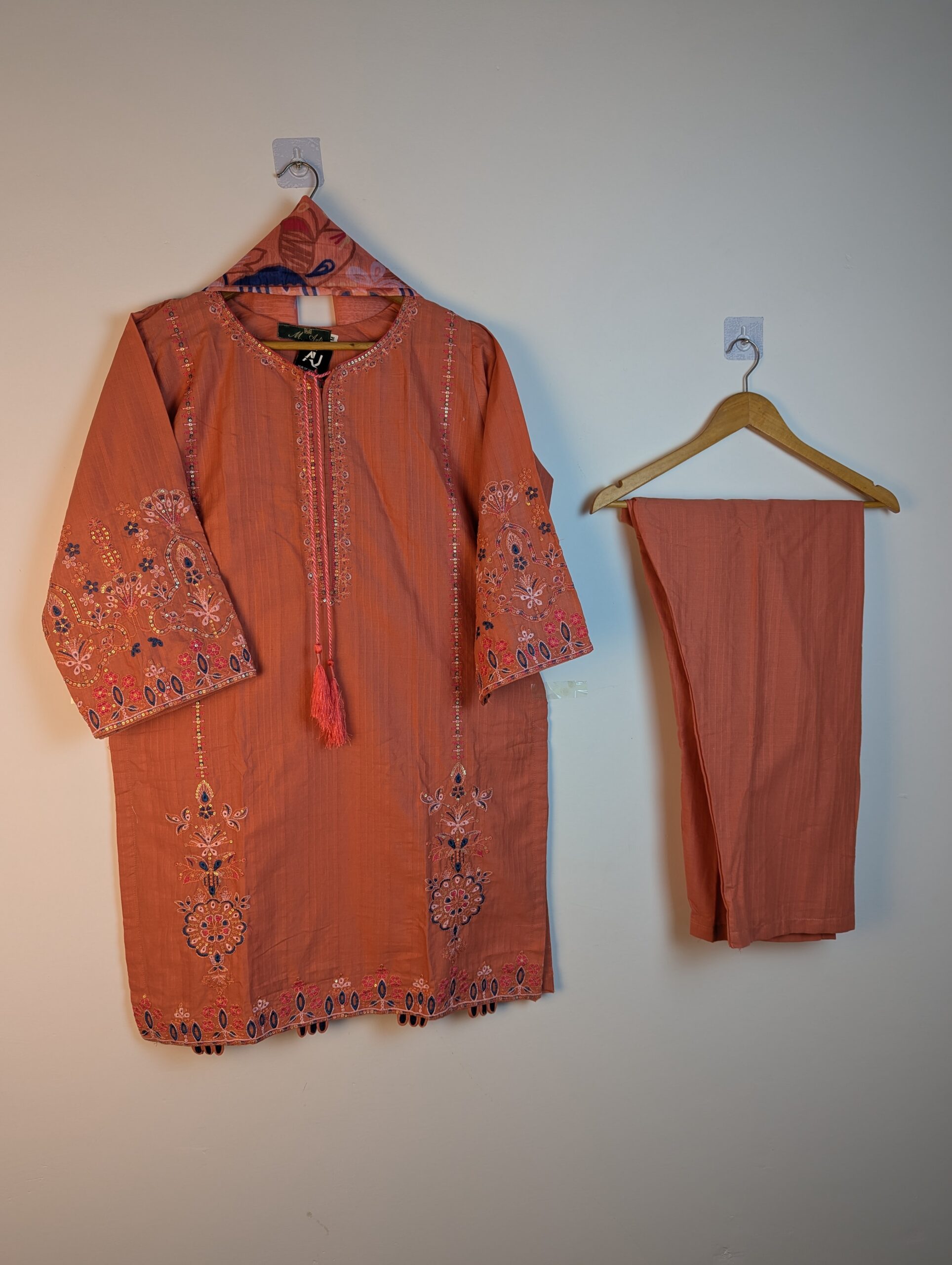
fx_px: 878
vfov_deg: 71.5
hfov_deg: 56.9
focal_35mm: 24
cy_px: 632
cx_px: 476
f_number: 1.85
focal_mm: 6.81
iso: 38
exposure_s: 1/413
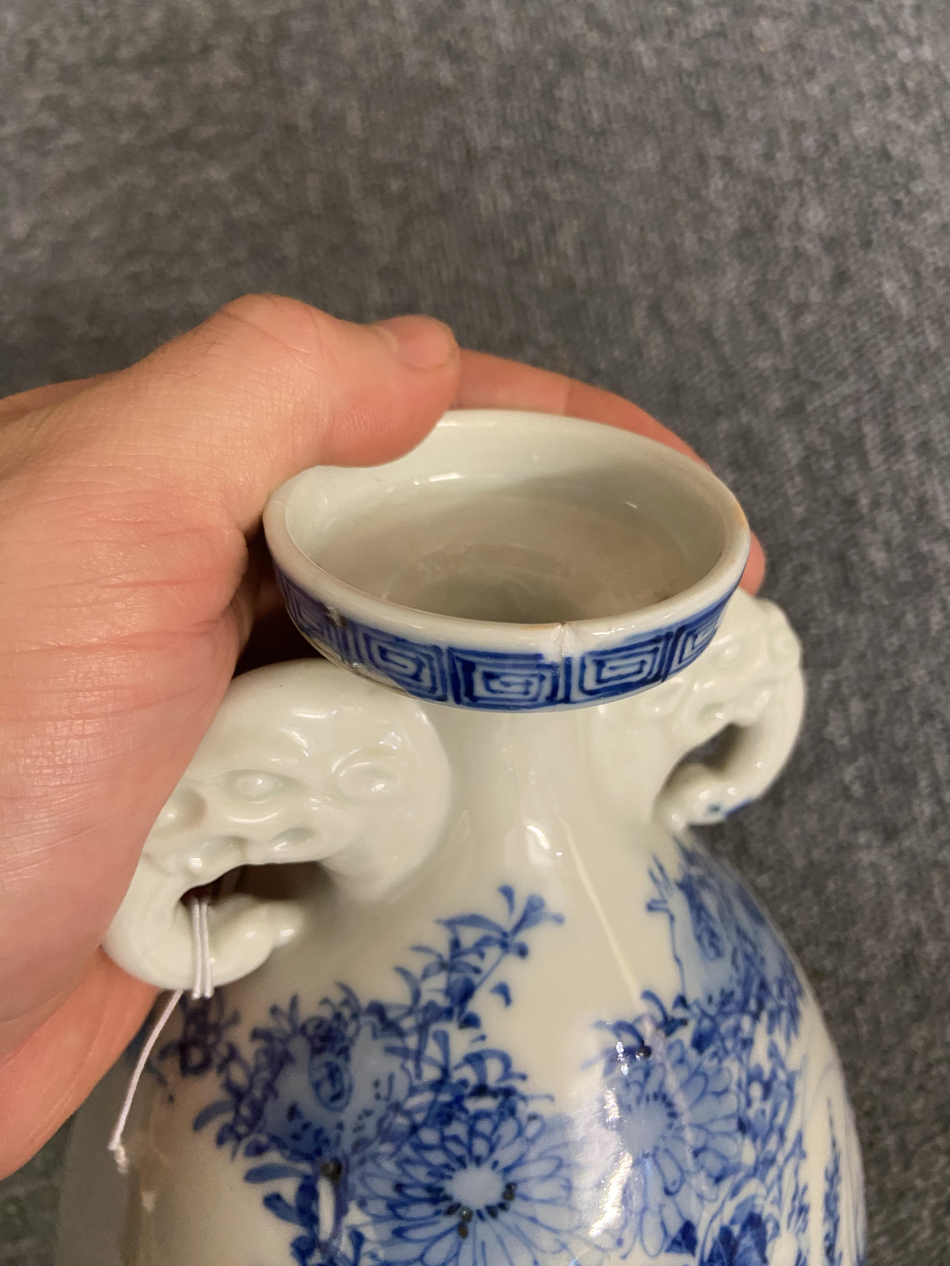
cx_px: 475
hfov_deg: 53.1
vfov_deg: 67.3
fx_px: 951
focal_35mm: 26
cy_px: 633
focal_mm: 4.25
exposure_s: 1/50
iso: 400
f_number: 1.8
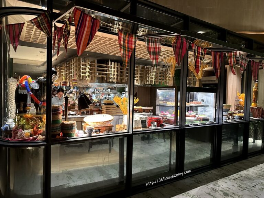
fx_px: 183
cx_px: 132
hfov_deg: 71.6
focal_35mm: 24
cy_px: 99
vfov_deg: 56.8
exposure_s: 1/50
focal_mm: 6.86
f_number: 1.78
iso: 640
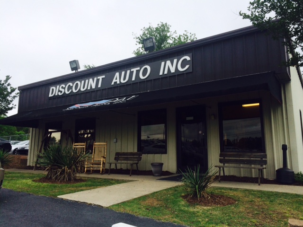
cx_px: 152
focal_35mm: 29
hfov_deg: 61.7
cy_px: 114
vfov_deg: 48.2
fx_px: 254
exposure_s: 1/873
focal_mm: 4.15
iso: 32
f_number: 2.2
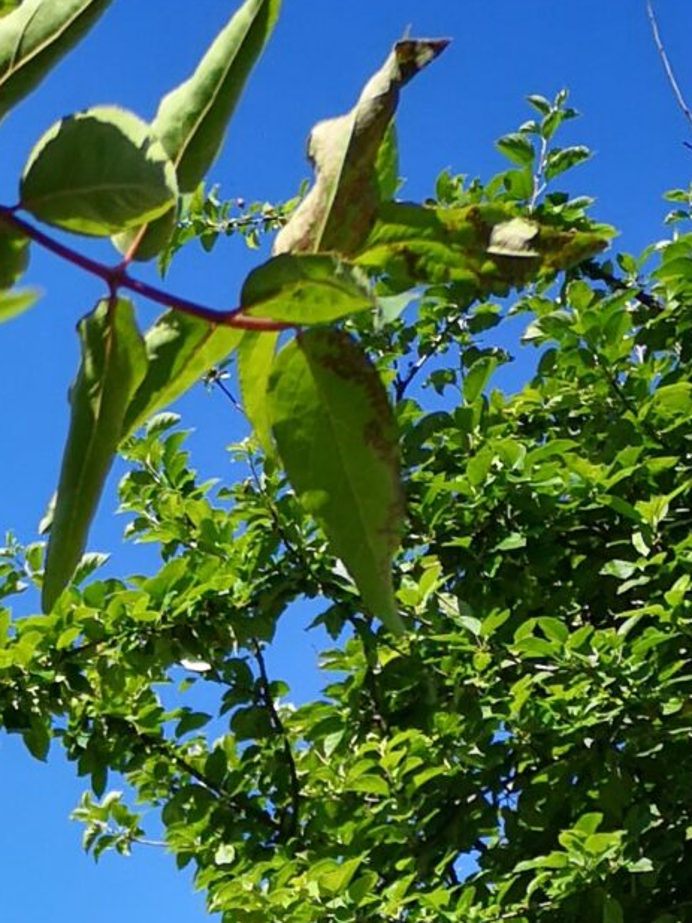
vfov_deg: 14.4
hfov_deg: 12.6
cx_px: -332
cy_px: 1873
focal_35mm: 112
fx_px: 2984
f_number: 1.8
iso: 50
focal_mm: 3.95
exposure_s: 1/1779
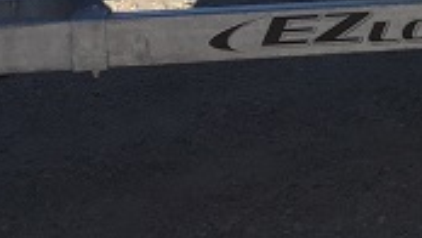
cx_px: 994
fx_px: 2082
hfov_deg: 10.2
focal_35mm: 186
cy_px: -204
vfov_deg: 6.4
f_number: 2.2
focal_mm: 4.15
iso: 32
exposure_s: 1/1883
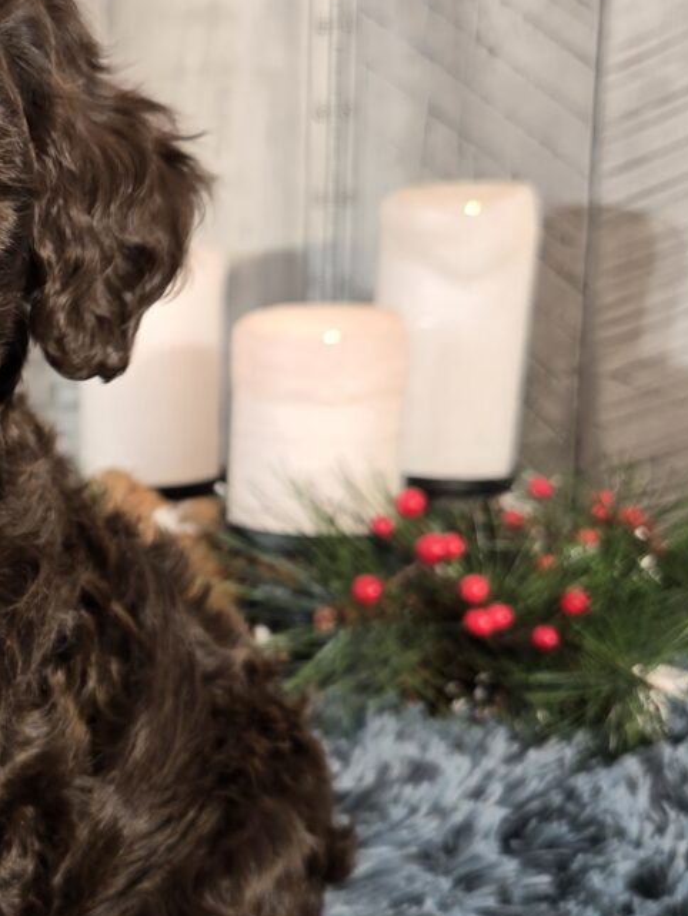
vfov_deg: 34.7
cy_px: 571
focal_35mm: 55
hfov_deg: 24.5
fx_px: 1457
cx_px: -93
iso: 64
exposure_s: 1/120
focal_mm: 5.4
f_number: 1.8
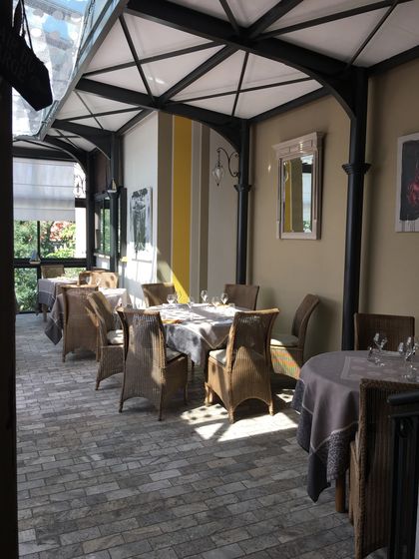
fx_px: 468
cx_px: 210
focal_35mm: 29
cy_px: 280
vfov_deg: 61.7
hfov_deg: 48.2
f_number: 2.2
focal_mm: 4.15
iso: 32
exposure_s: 1/149
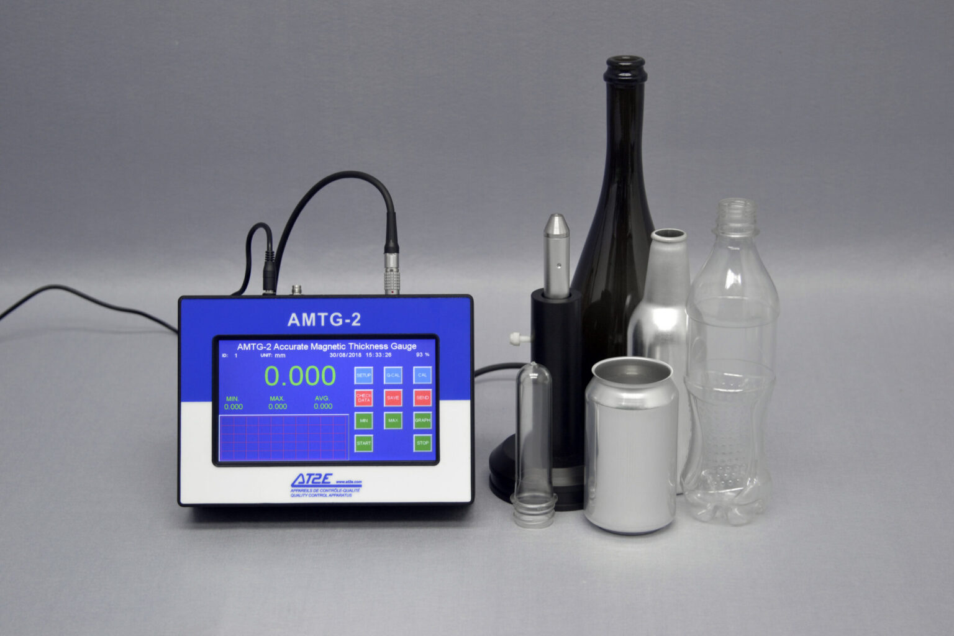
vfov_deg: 18.9
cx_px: 477
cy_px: 318
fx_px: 1908
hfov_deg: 28.1
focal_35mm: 72
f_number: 4.2
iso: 280
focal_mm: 48
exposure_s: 1/30
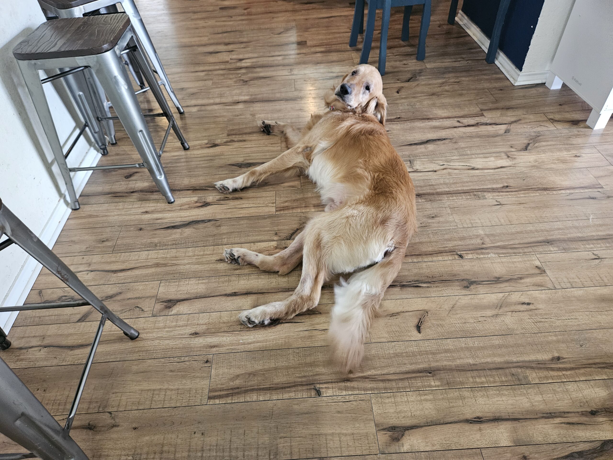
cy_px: 230
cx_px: 306
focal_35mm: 23
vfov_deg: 58.9
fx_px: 407
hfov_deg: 73.9
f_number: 1.8
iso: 1000
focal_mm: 5.4
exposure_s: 1/120
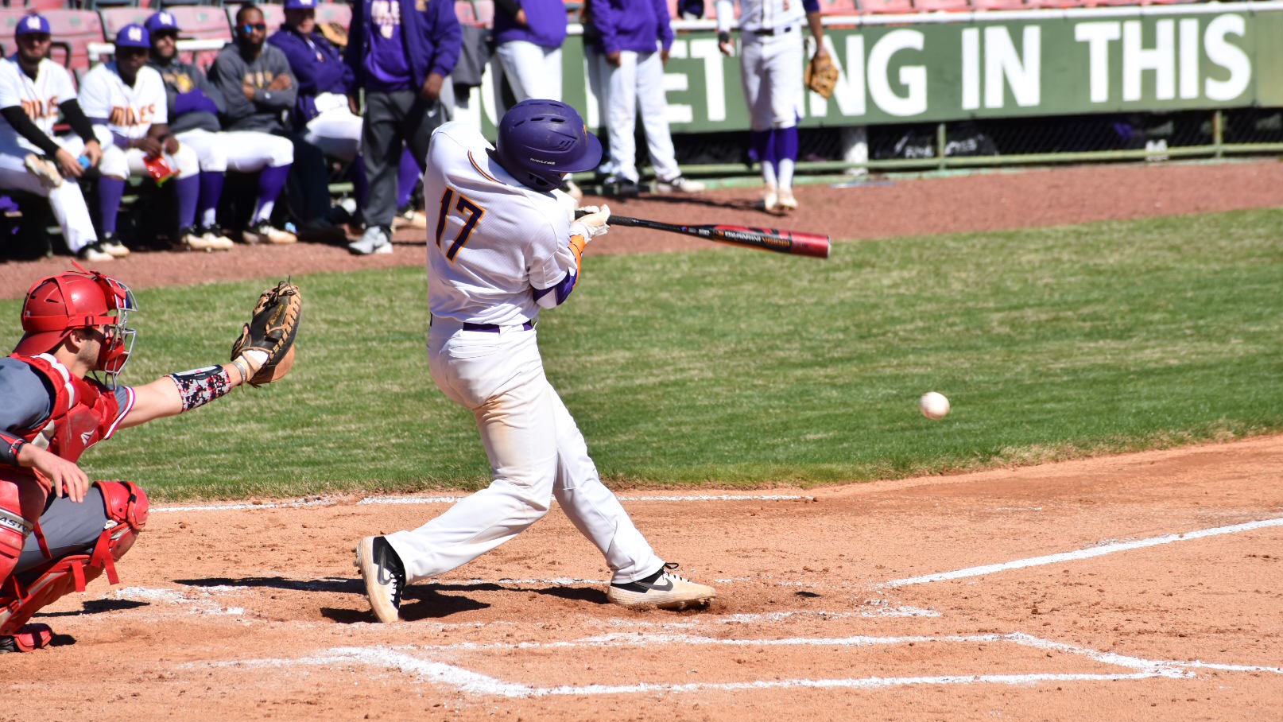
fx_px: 11805
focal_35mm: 347
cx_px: 643
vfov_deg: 3.5
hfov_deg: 6.2
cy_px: 296
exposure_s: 1/1250
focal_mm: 220
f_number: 9
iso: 320
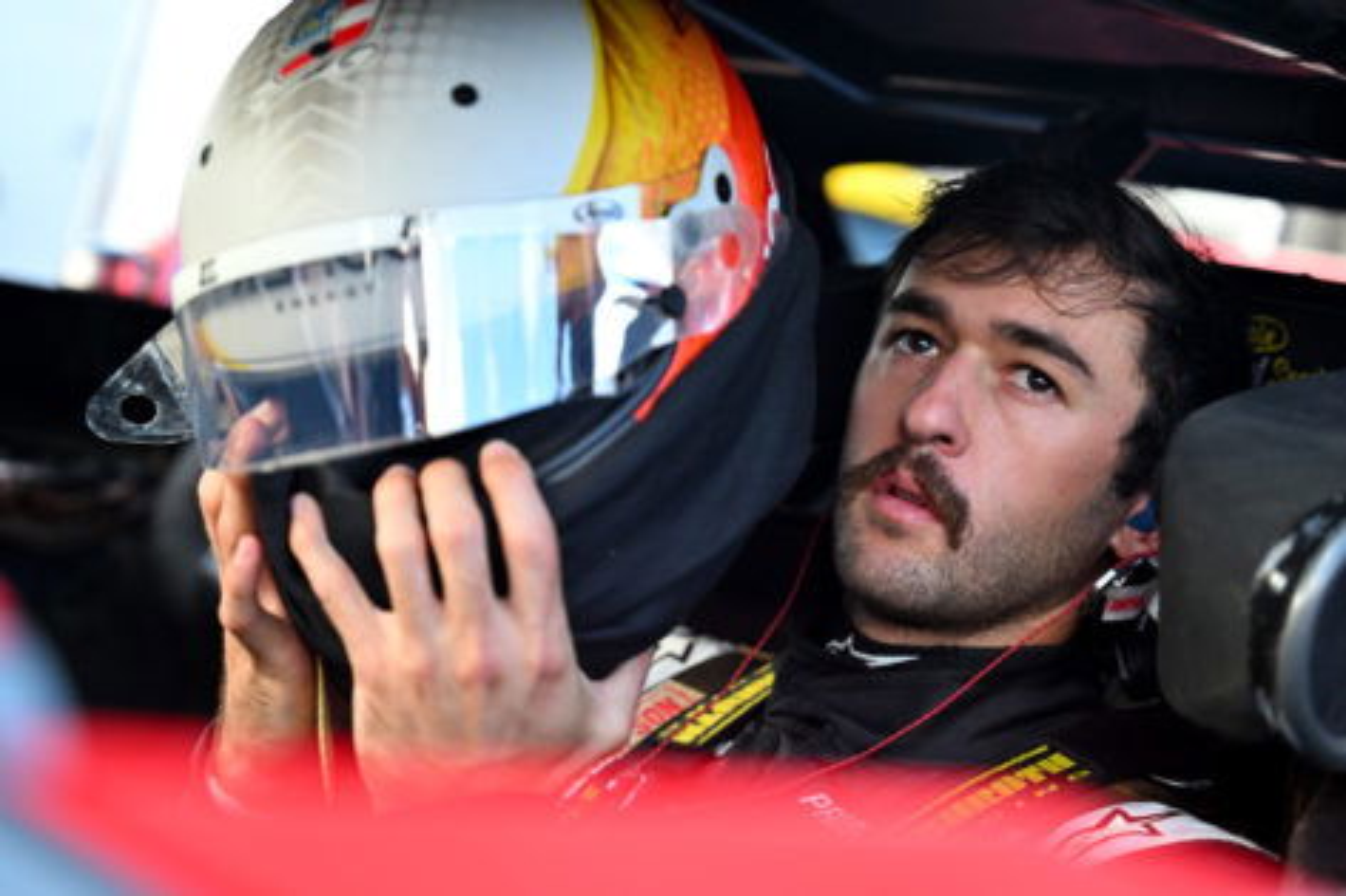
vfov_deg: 19.4
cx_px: 673
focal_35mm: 70
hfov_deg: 28.9
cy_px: 448
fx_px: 2616
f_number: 2.8
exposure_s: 1/320
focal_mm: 70
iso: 320
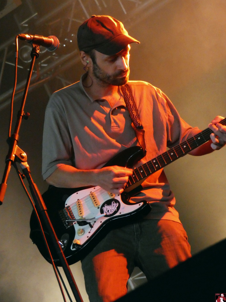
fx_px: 1837
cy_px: 151
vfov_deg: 9.4
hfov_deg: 7.0
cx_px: 113
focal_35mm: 211
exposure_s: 1/80
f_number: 5.5
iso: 1600
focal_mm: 37.8
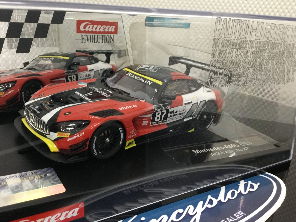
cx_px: 141
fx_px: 291
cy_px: 115
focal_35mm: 34
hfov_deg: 53.9
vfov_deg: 41.8
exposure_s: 1/17
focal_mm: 3.3
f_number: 2.4
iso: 200
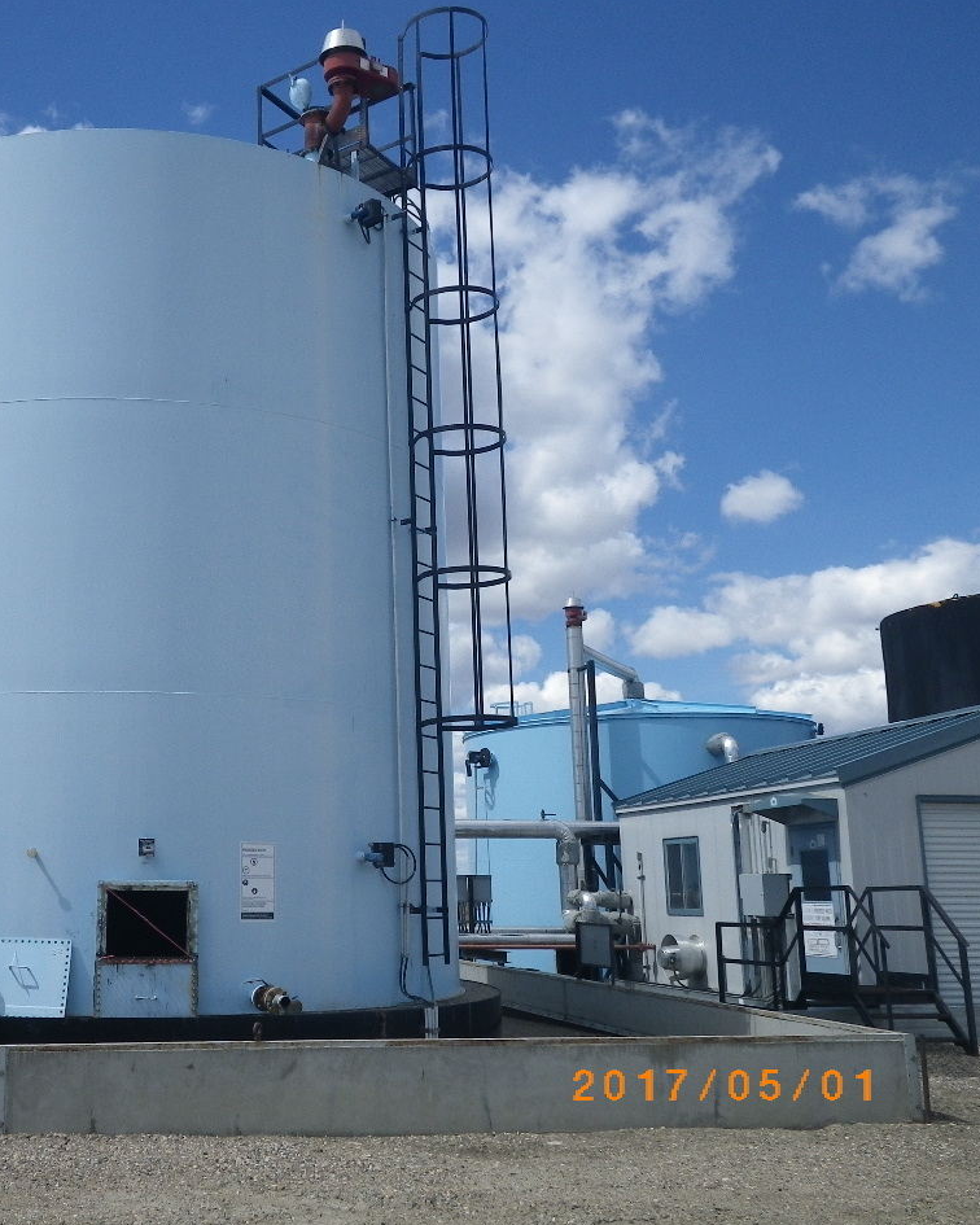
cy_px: 608
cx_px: 220
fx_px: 1341
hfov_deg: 38.9
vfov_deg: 49.1
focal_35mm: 37
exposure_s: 1/1000
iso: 80
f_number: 4.2
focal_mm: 5
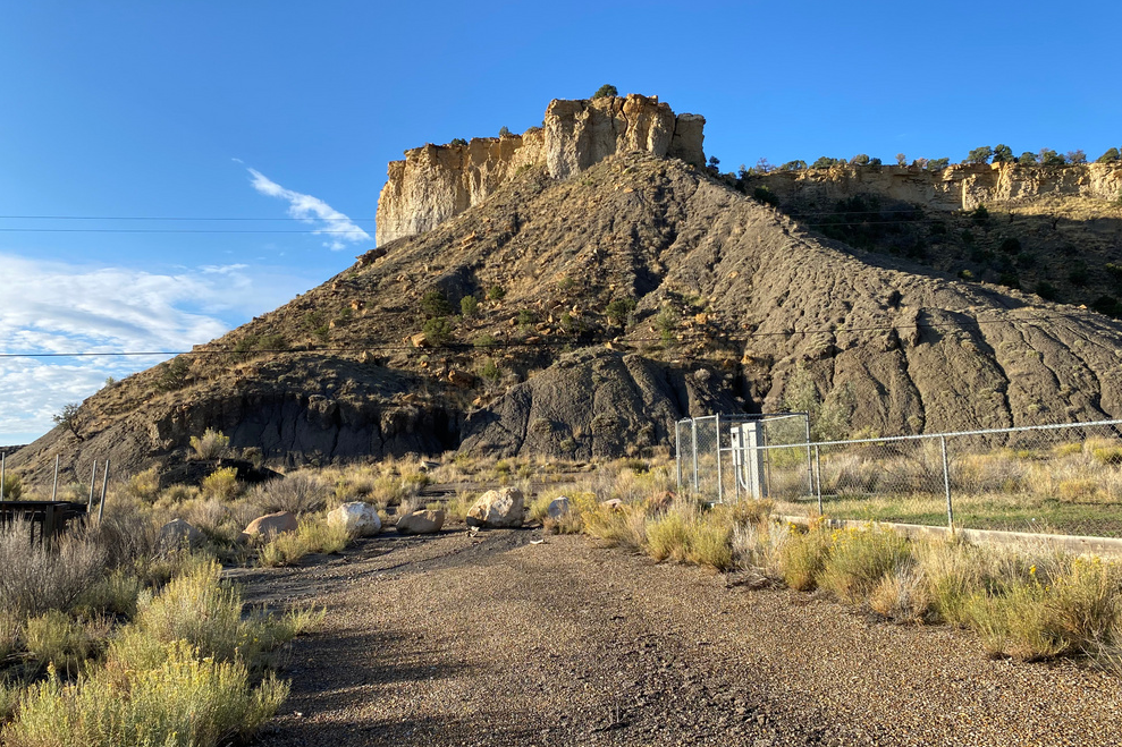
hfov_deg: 65.5
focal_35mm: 28
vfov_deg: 46.4
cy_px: 360
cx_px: 576
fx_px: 872
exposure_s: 1/1287
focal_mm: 4.25
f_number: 1.8
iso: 32
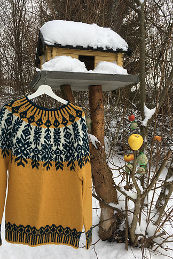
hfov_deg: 42.2
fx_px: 223
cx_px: 75
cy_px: 132
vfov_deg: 60.3
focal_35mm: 31
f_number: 2.2
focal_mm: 4.15
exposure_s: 1/100
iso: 32
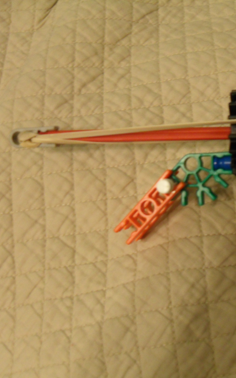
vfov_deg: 40.3
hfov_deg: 24.9
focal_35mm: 50
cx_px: 224
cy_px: 190
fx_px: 515
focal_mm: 6.2
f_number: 2.8
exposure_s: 1/15
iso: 240
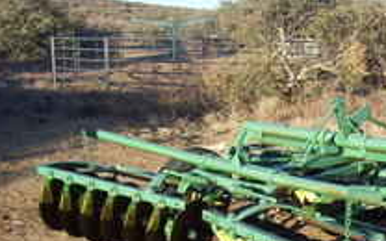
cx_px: 297
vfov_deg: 20.2
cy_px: 222
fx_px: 663
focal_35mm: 63
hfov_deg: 31.8
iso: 100
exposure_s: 1/966
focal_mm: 5.54
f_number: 2.76
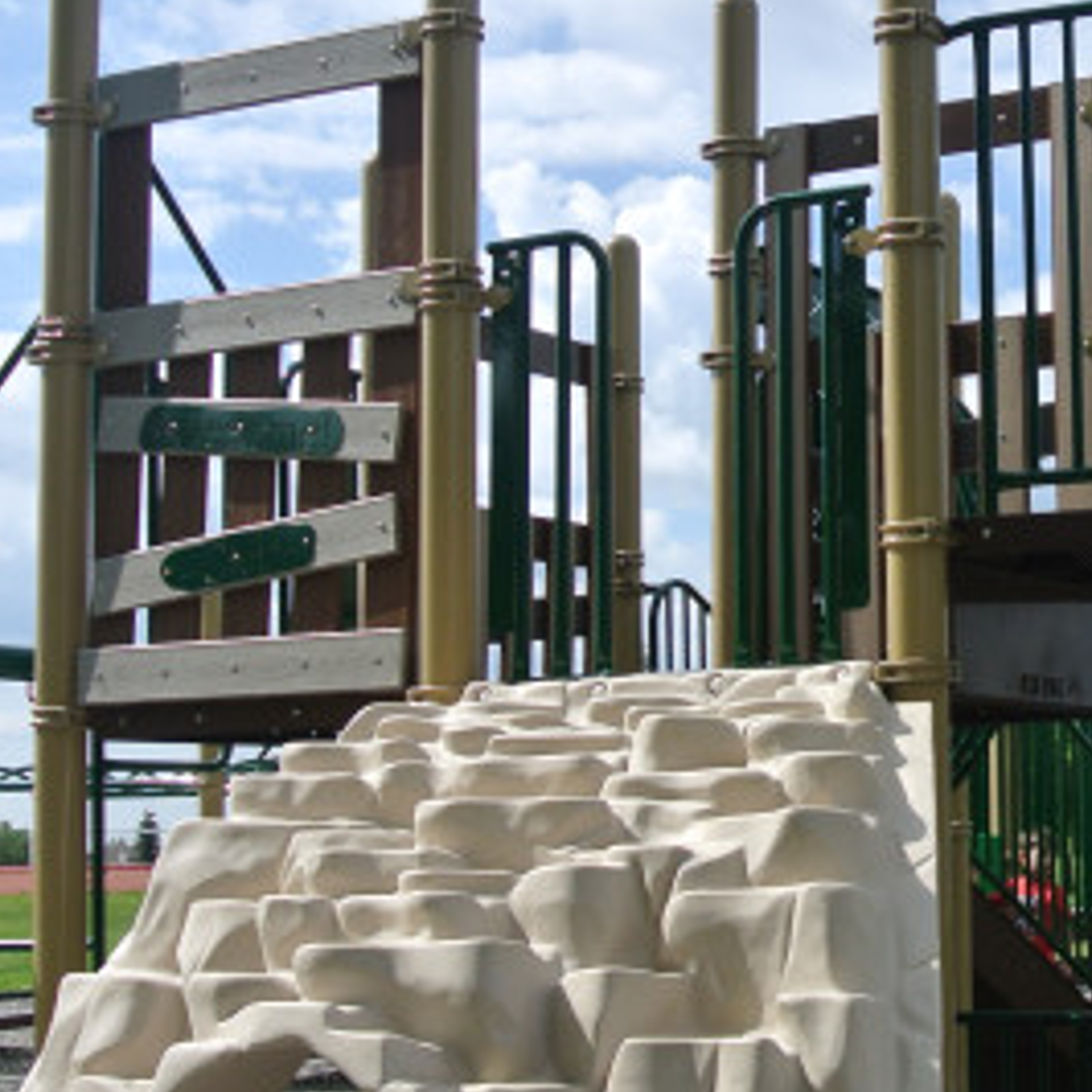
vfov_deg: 24.9
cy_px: 720
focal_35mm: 69
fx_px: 2463
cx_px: 1137
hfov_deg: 23.7
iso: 100
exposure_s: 1/800
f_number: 5
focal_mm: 10
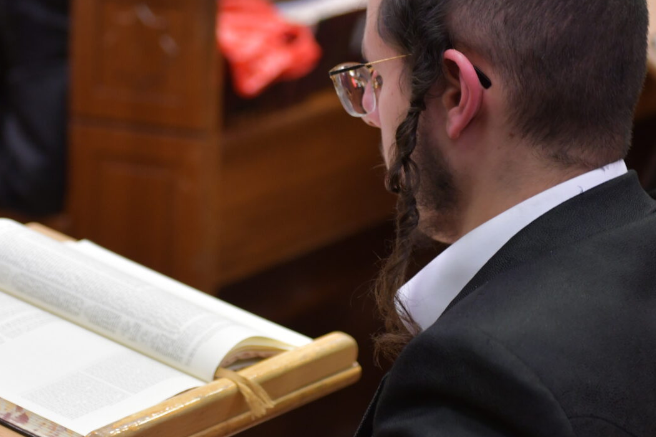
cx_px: 206
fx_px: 2752
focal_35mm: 151
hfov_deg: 13.6
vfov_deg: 9.1
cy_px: 104
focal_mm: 62
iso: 1000
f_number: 2.8
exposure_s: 1/200
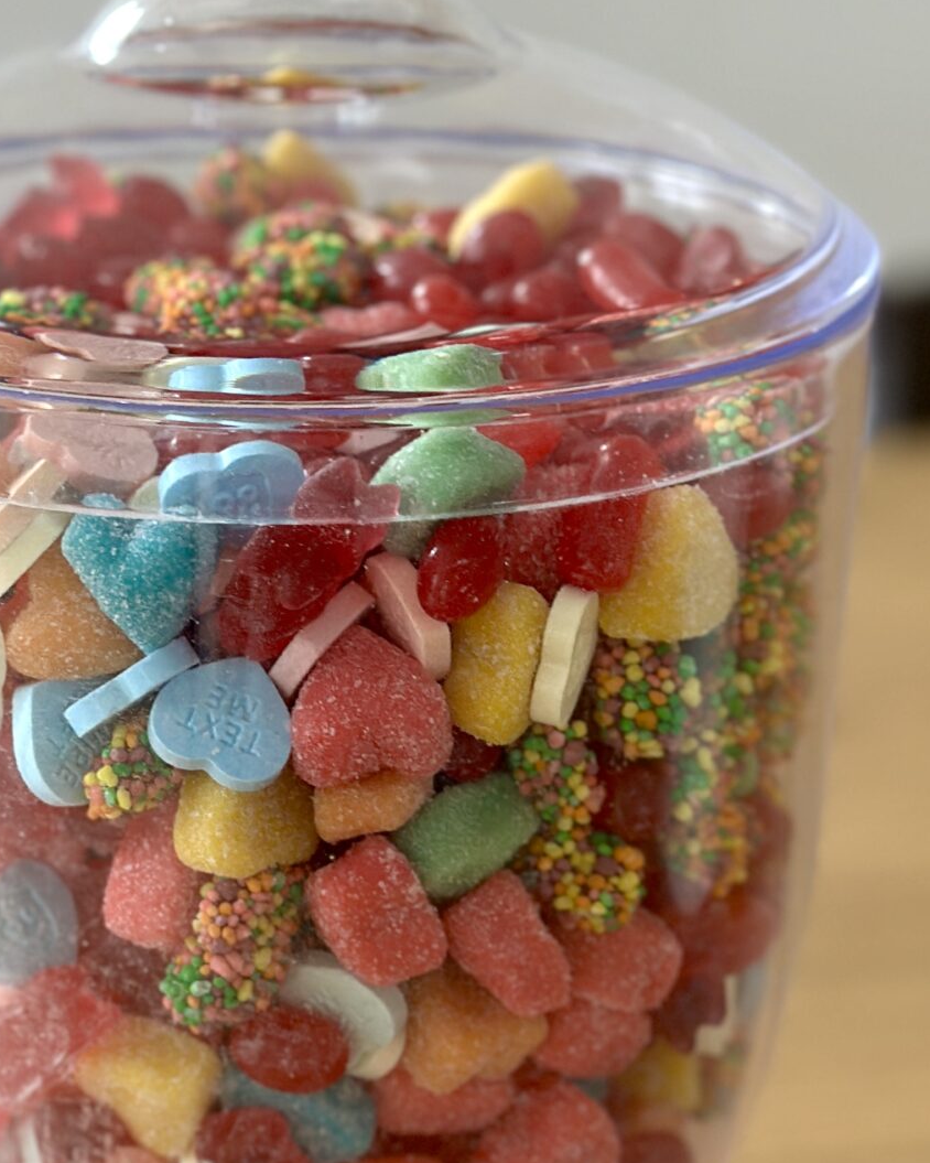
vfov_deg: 21.0
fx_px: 3131
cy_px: 753
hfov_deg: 16.8
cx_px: 290
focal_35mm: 91
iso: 125
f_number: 1.78
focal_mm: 6.86
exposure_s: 1/60
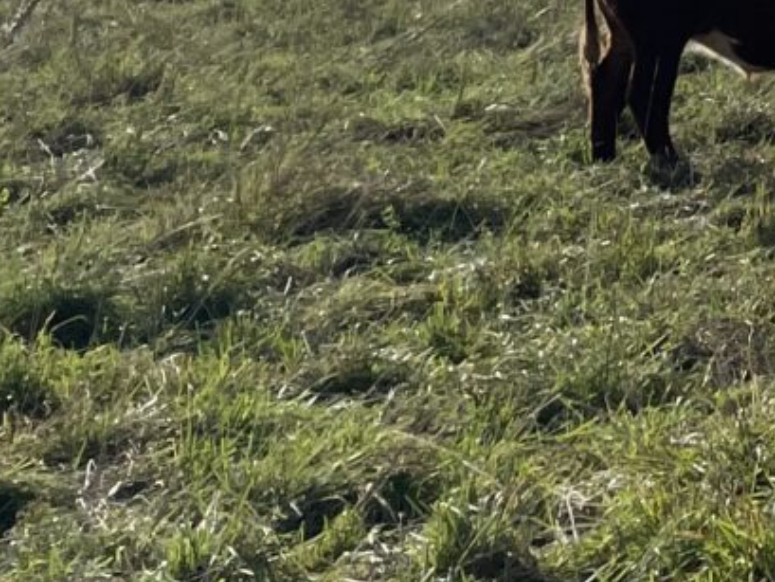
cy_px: -307
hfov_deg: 12.2
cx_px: 1876
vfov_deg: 11.2
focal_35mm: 127
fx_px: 2844
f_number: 1.6
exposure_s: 1/6897
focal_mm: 4.2
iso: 32
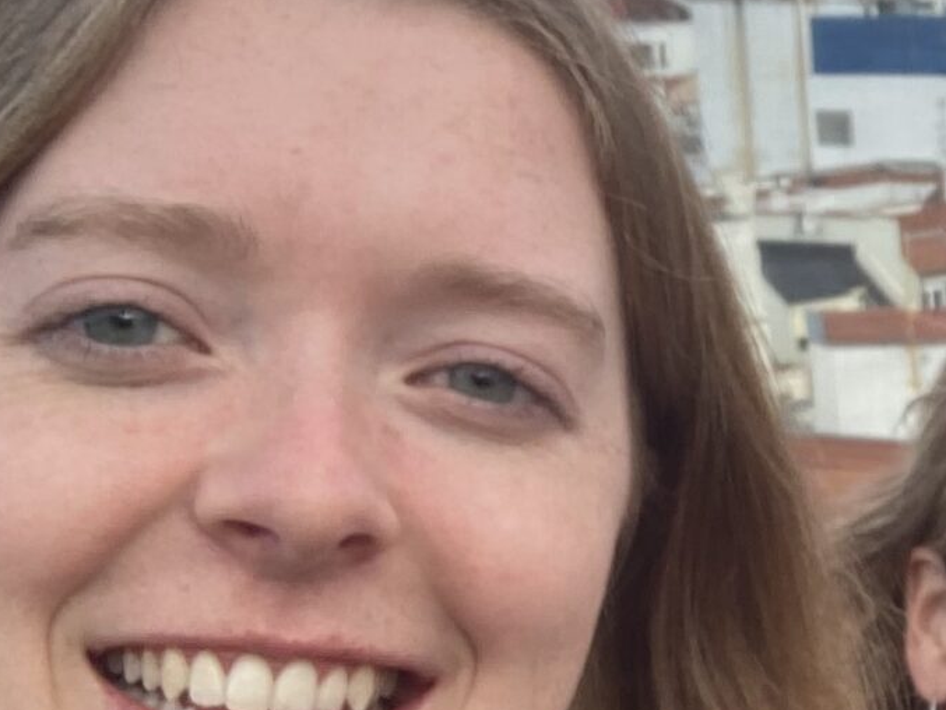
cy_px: 463
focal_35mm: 121
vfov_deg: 12.2
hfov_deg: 14.6
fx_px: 3307
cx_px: 1594
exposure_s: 1/188
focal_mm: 2.87
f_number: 2.2
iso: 20
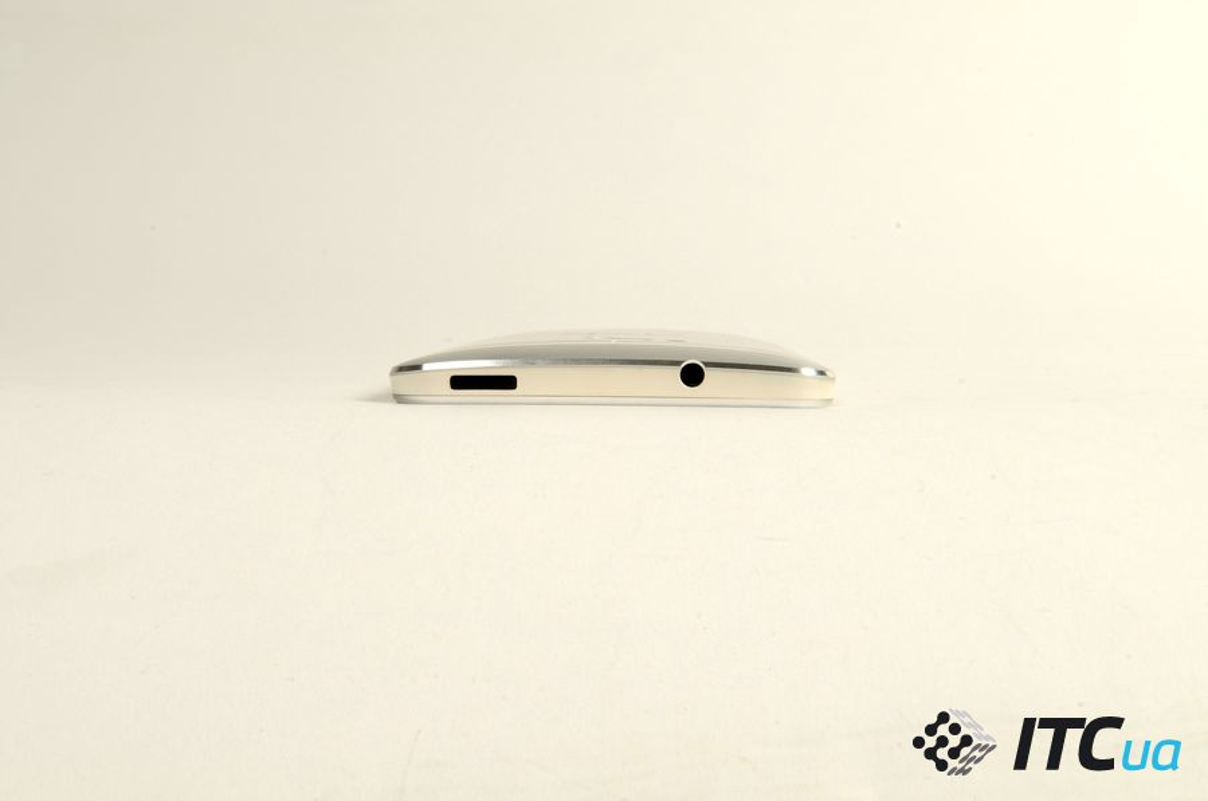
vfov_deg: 22.5
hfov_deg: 33.4
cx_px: 604
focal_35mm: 60
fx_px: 2010
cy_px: 400
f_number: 22
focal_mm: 40
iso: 200
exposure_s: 1/80
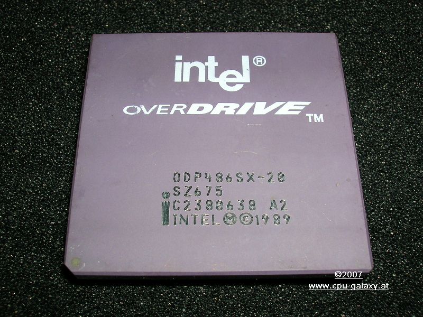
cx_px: 212
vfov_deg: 34.3
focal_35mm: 42
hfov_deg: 44.8
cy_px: 158
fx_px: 513
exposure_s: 1/60.1
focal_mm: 7
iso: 50
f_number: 5.2
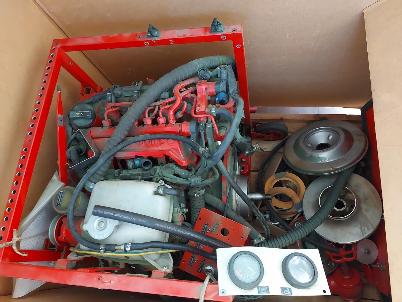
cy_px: 151
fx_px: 279
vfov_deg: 56.8
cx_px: 201
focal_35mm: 24
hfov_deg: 71.6
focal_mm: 5.23
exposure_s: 1/25
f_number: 1.8
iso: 250
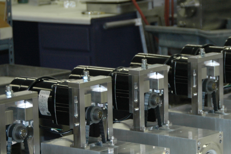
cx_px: 225
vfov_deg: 8.0
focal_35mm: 171
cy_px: 94
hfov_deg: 11.9
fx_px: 1096
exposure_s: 1/60
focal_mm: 52
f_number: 5
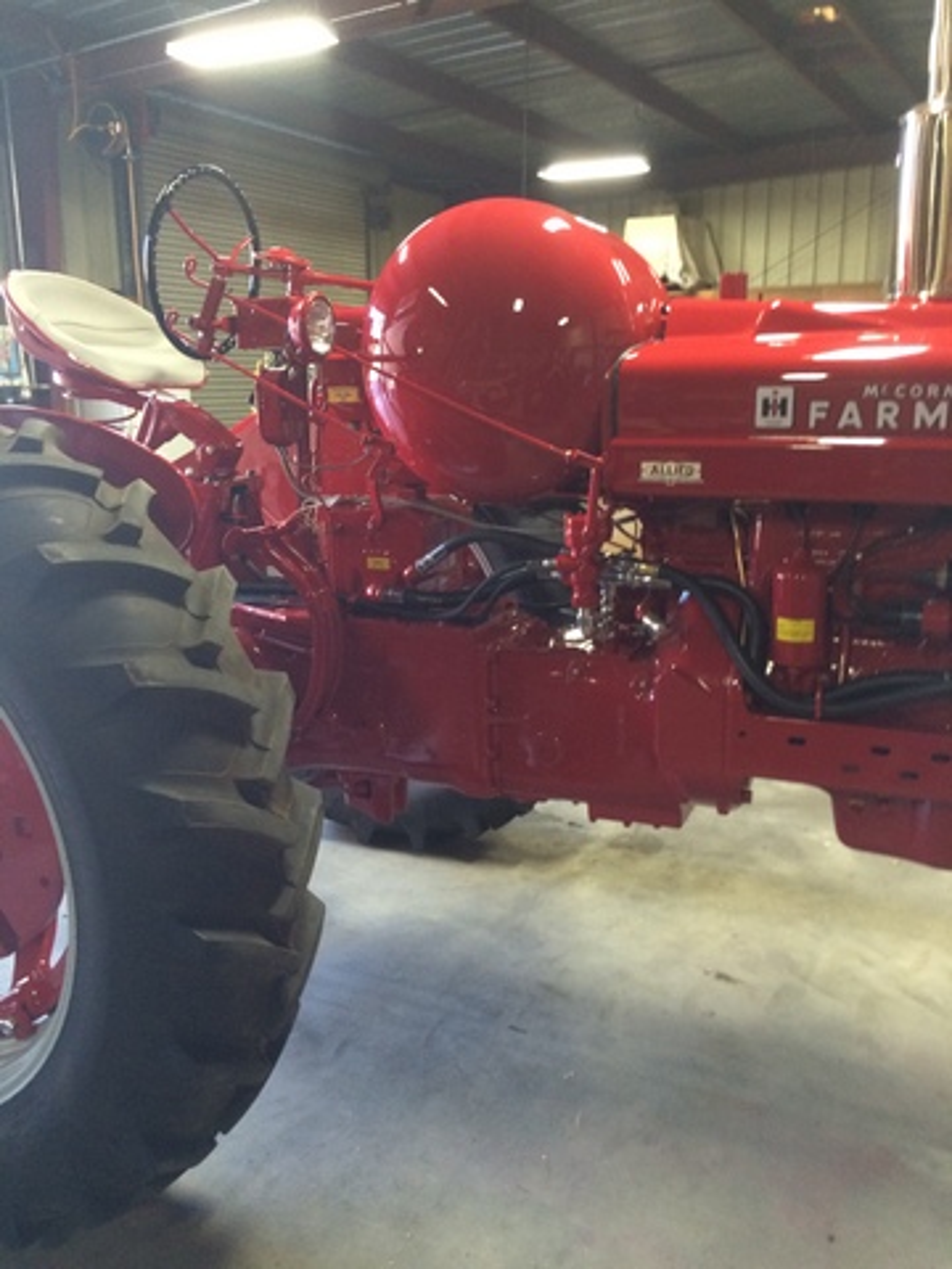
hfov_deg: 48.2
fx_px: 1063
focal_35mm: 29
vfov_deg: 61.7
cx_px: 476
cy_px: 634
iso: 160
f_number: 2.2
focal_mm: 4.15
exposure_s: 1/30
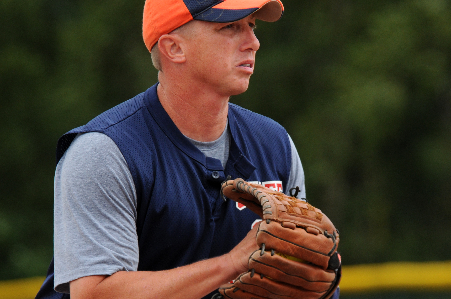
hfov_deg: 4.2
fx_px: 6169
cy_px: 146
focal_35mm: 493
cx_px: 242
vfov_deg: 2.8
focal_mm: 270
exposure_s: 1/800
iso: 400
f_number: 5.6
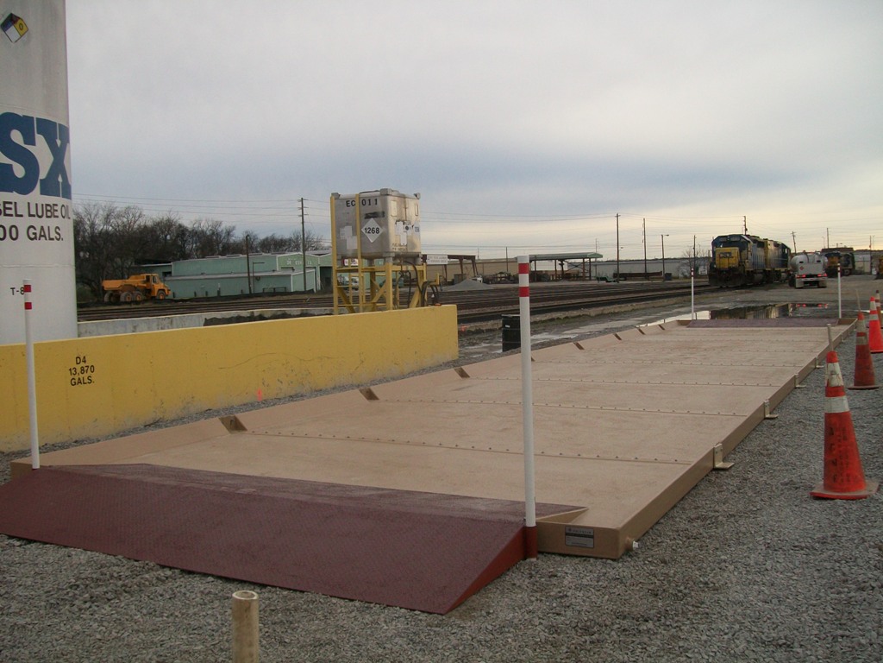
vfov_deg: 39.7
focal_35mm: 36
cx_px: 442
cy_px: 332
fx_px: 918
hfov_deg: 51.4
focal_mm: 6
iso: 64
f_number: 2.7
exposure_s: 1/80
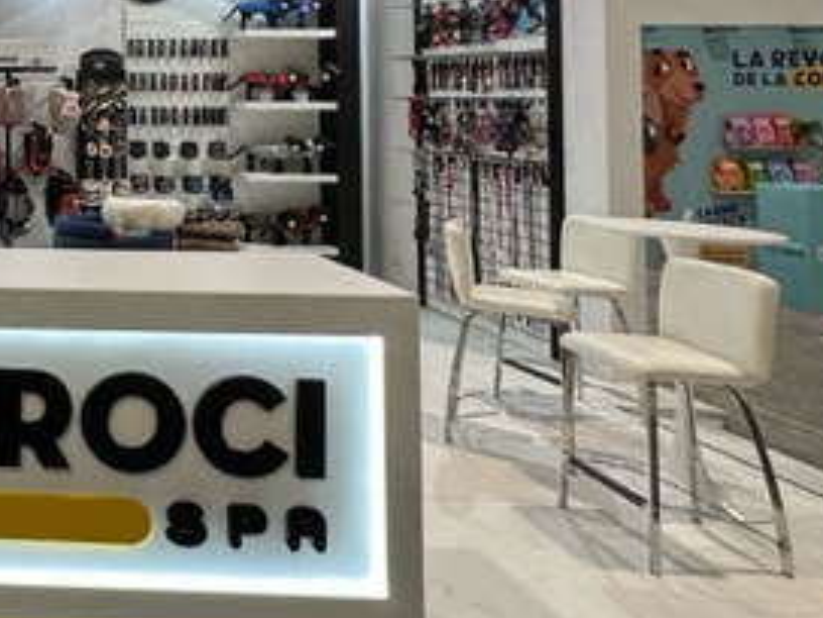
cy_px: 70
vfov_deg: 40.0
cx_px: -100
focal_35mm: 33
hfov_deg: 42.4
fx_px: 785
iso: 160
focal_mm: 2.22
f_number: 2.2
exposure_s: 1/100
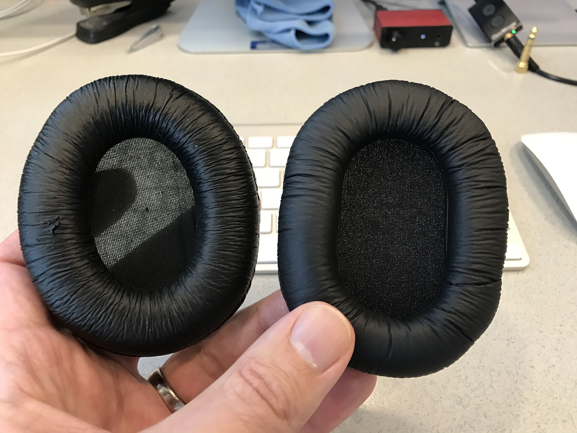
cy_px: 216
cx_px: 288
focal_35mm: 28
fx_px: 467
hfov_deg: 63.4
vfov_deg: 49.7
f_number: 1.8
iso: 64
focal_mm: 3.99
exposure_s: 1/17
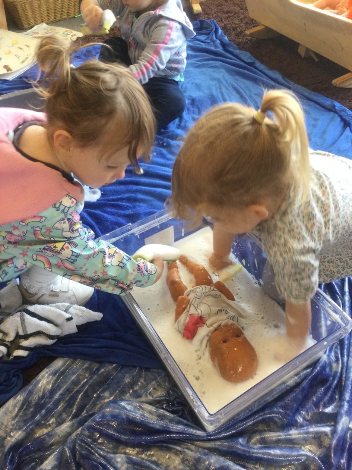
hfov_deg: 45.4
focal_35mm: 31
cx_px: 176
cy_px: 235
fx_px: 420
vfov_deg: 58.4
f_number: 2.4
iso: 64
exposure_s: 1/33
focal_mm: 3.3
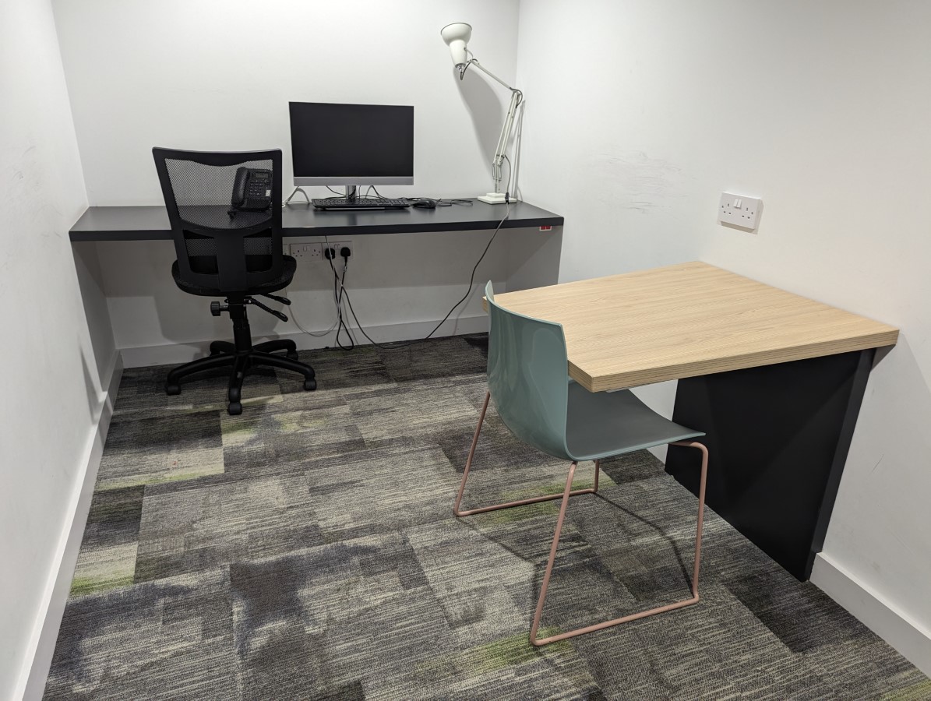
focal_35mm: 24
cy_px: 350
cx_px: 466
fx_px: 646
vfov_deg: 56.9
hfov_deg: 71.5
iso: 121
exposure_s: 1/50
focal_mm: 6.81
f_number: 1.85
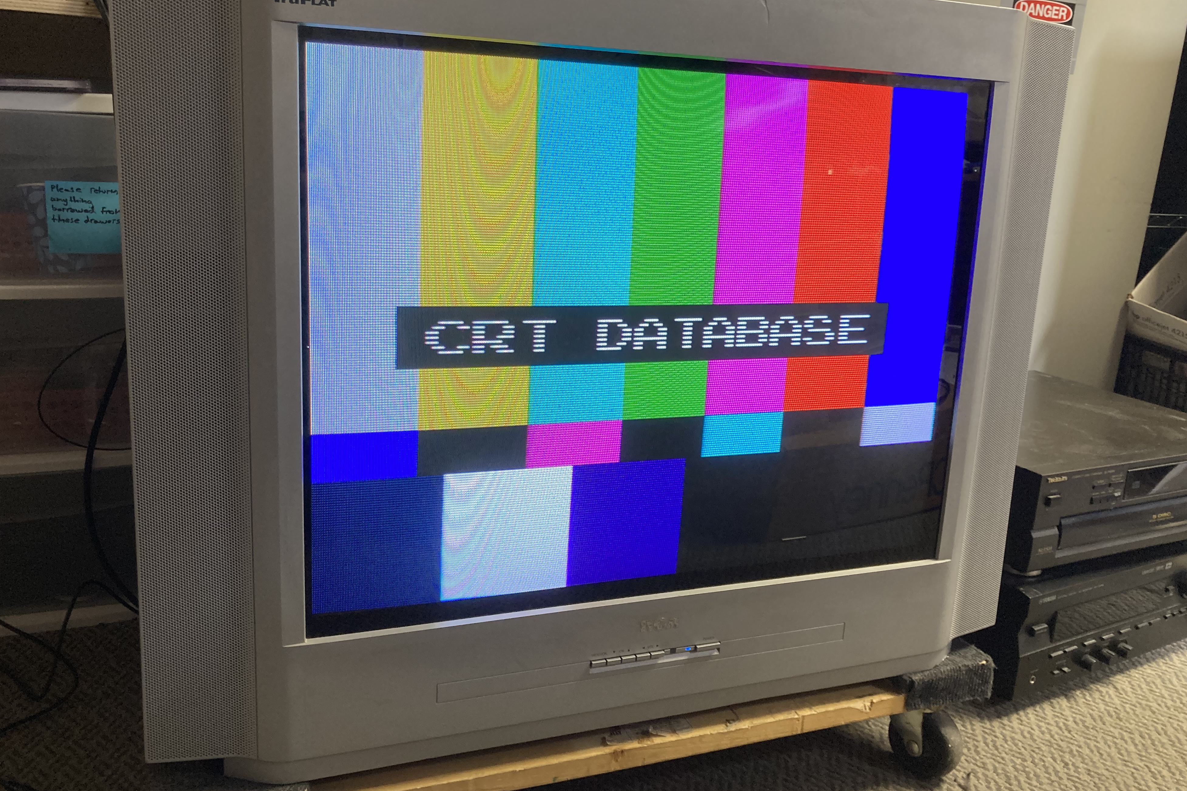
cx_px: 583
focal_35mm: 30
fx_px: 989
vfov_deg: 43.6
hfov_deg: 61.9
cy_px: 360
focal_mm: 3.99
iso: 125
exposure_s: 1/60
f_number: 1.8
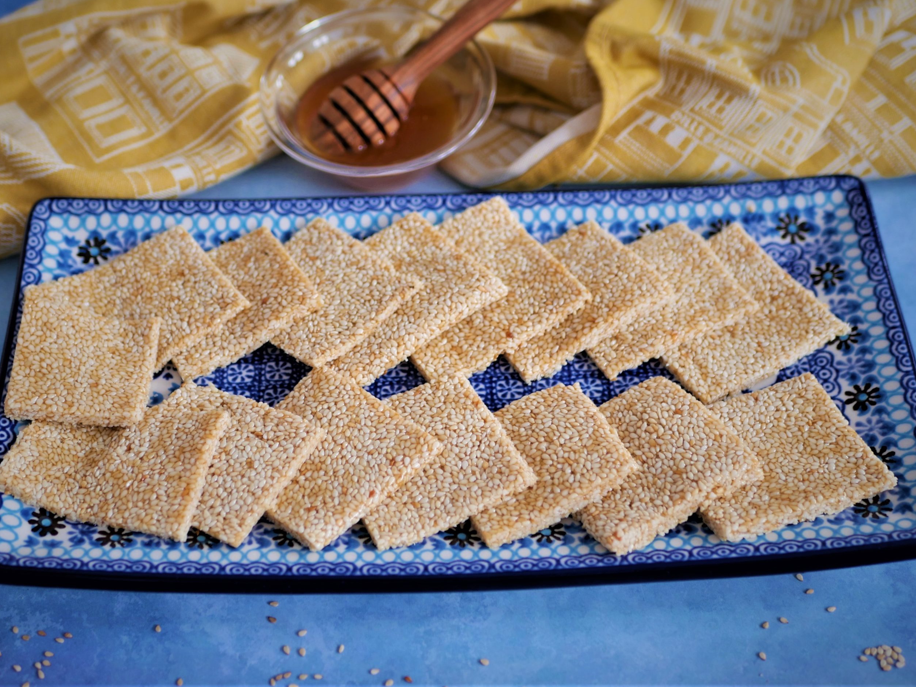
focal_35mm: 51
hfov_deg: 37.5
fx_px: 1349
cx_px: 456
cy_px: 337
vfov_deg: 28.6
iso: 250
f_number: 2.2
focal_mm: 25
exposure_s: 1/60
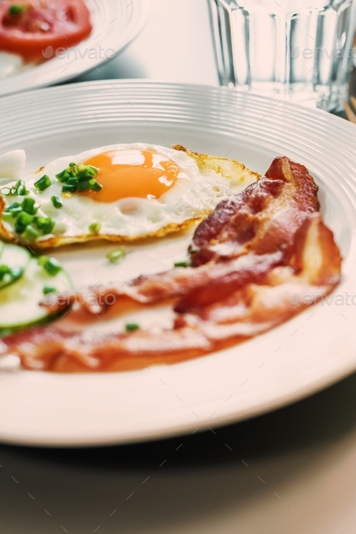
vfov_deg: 29.6
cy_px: 292
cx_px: 200
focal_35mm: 68
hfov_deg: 20.0
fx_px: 1009
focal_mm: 50
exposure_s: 1/160
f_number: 3.5
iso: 400
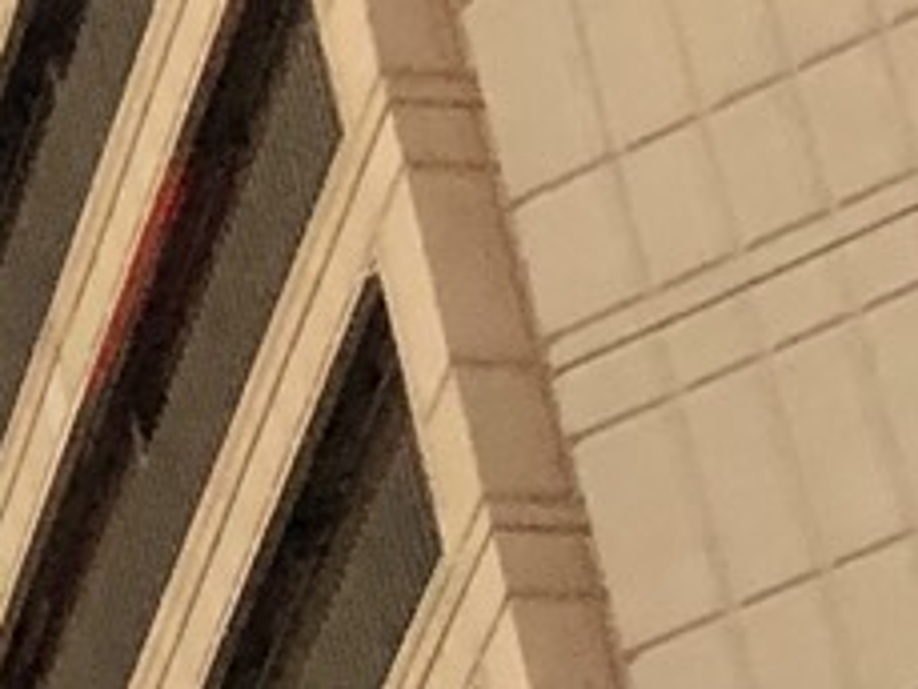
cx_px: -2121
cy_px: 2588
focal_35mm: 250
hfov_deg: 6.9
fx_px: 6633
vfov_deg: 5.3
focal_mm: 4
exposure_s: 1/33
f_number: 1.8
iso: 40
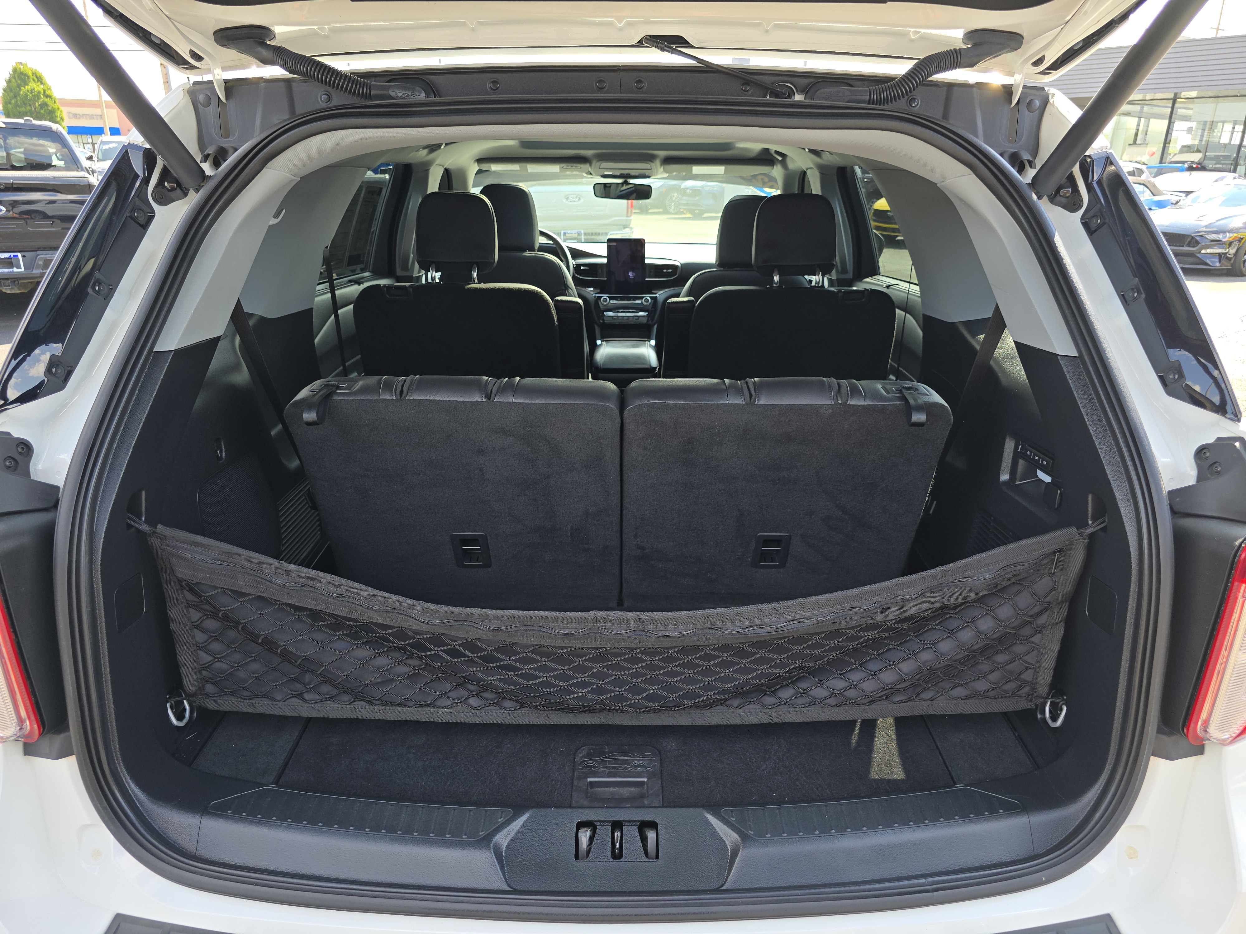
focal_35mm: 23
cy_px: 467
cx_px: 623
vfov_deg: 58.9
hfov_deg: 73.9
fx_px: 828
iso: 20
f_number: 1.7
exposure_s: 1/180
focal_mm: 6.3
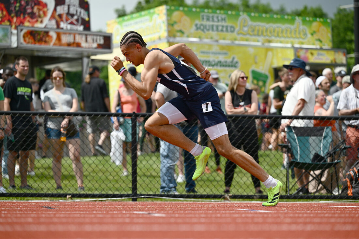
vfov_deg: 10.5
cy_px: 120
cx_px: 180
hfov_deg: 15.8
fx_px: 1296
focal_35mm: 130
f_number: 3.5
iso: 320
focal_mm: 130
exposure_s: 1/6400
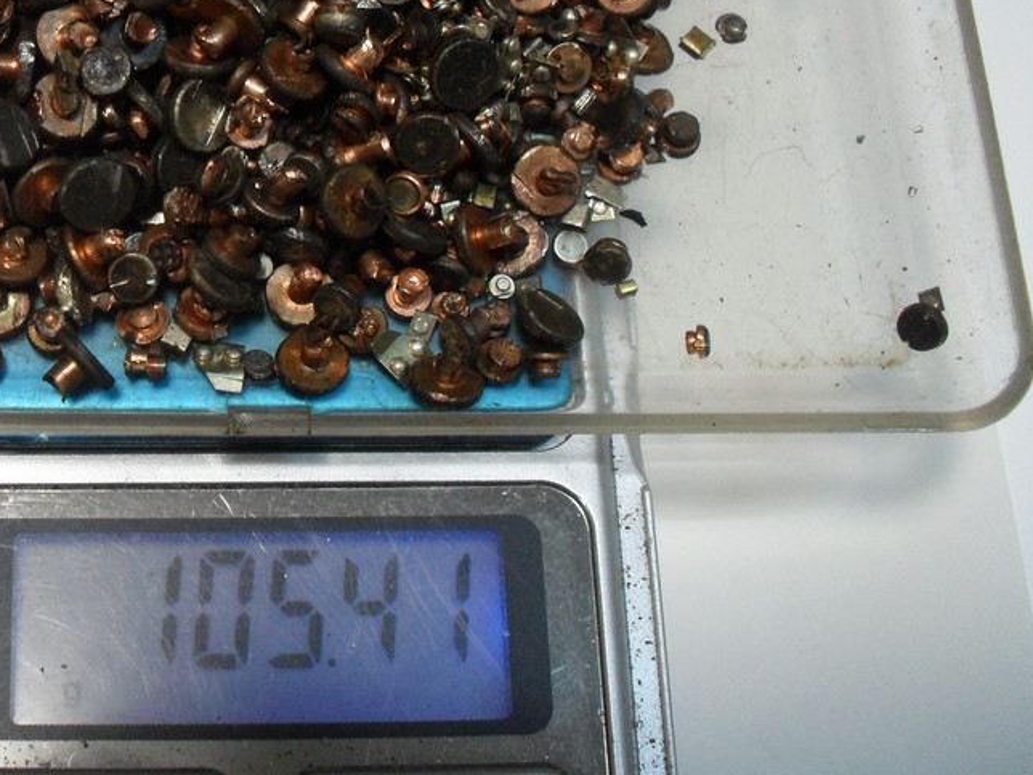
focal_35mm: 58
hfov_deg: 32.3
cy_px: 300
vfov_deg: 25.2
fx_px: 1731
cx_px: 198
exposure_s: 1/30
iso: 200
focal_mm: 6.3
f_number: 3.2
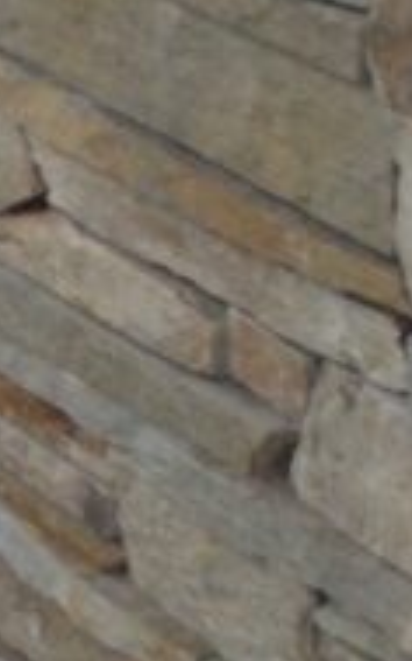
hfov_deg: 5.8
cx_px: -1257
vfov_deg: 10.5
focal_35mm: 190
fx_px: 3416
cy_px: -479
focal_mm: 4.13
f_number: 2.4
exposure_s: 1/158
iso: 50
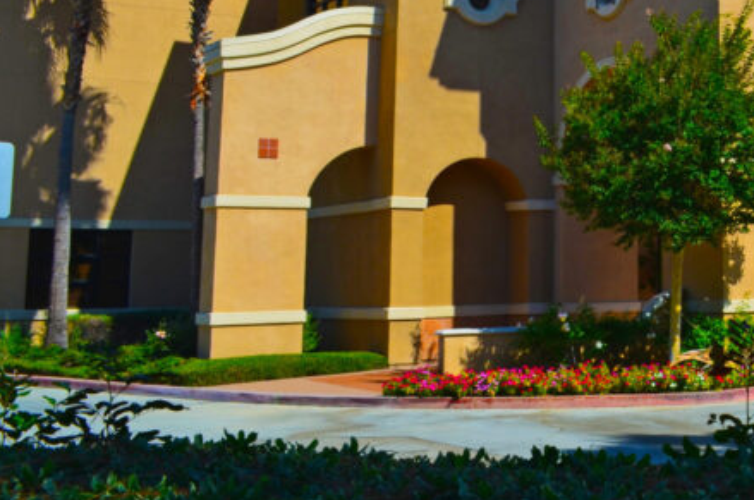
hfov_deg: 29.0
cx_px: 821
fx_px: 1317
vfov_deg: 20.8
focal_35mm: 63
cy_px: 5
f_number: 11
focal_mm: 18
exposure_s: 1/160
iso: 100
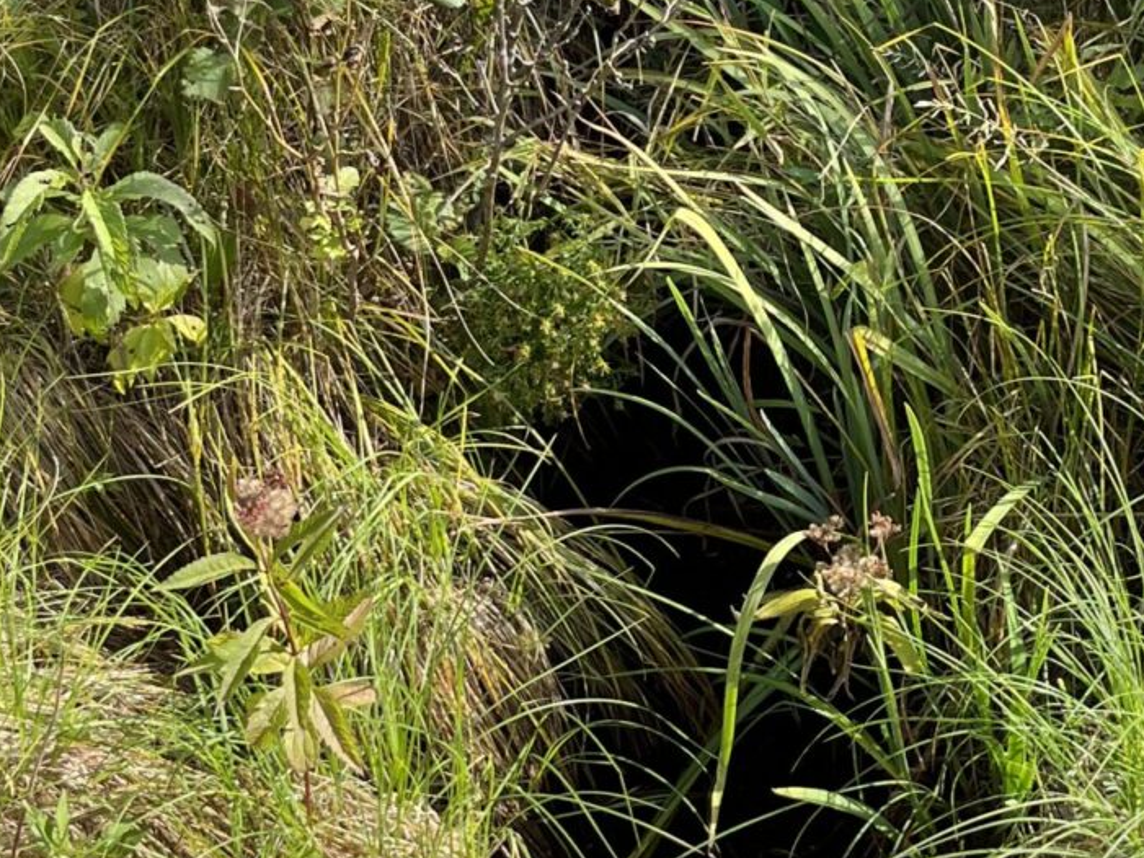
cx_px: 775
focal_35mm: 57
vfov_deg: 25.3
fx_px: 1884
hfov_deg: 33.4
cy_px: 669
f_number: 1.6
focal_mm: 5.1
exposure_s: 1/885
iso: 50
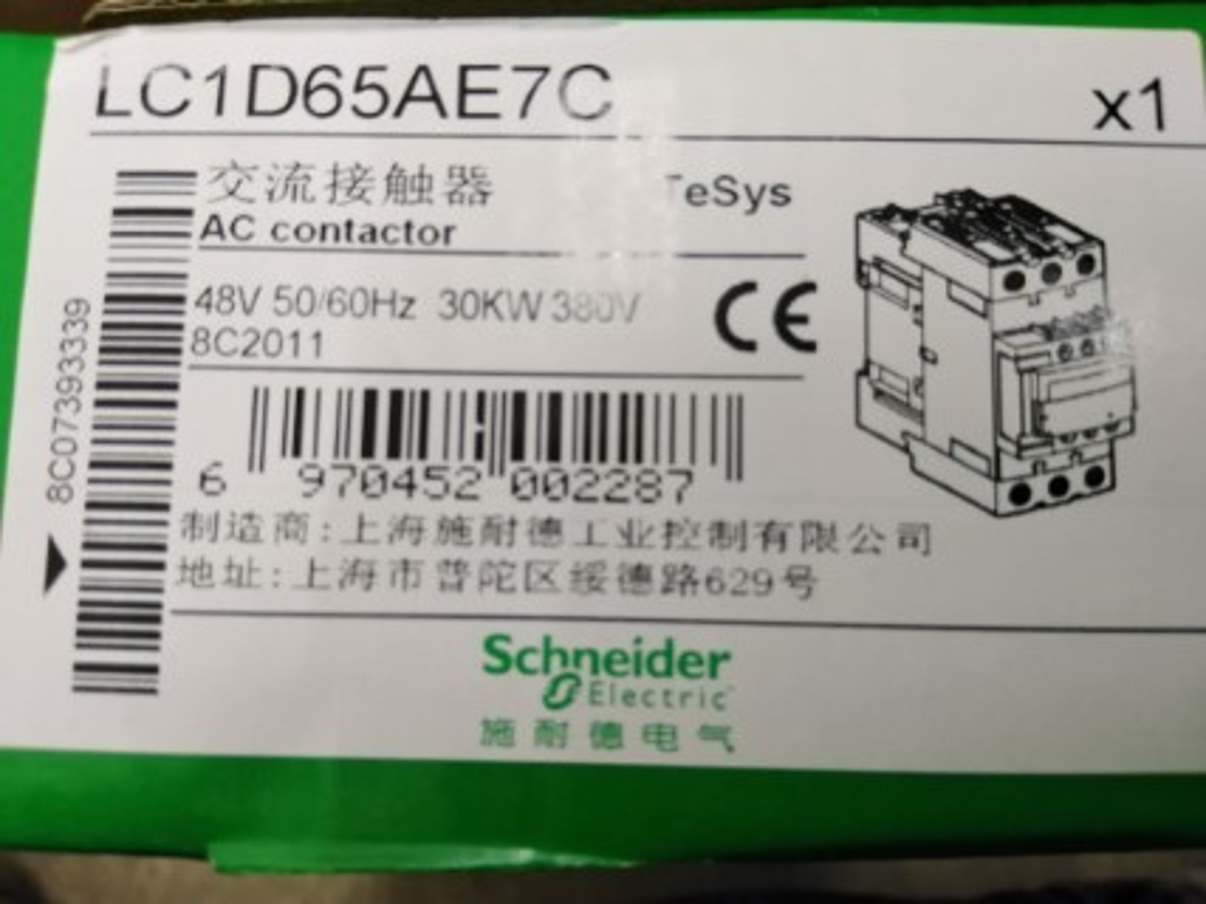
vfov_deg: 53.0
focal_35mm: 26
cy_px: 452
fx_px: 906
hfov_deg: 67.3
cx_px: 603
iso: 377
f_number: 1.8
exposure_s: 1/24
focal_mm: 3.59
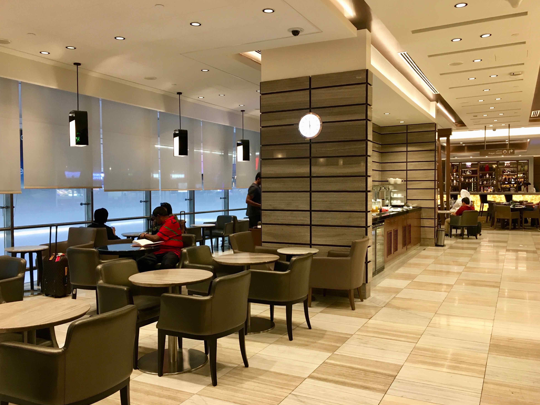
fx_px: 468
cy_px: 201
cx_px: 267
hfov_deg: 60.0
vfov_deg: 46.8
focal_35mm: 30
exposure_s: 1/33
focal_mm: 4.15
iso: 100
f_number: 2.2
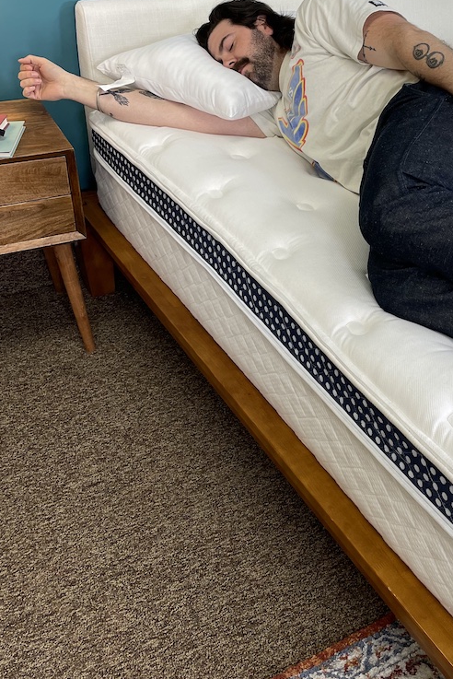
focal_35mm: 45
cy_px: 271
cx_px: 416
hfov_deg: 28.6
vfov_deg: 43.4
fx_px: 849
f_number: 1.6
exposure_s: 1/120
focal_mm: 4.2
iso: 50
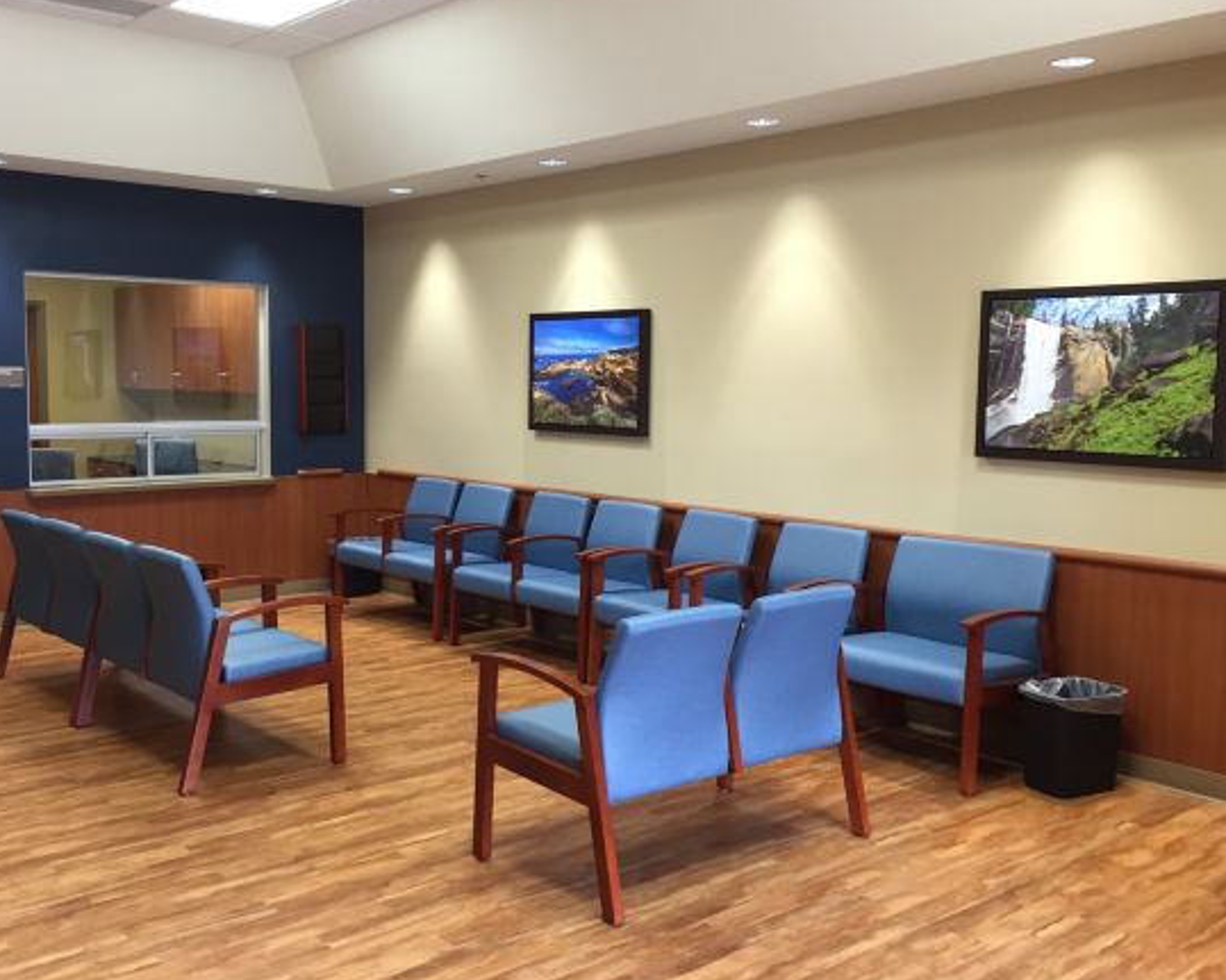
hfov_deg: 51.5
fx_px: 1270
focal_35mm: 35
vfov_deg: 42.2
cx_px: 565
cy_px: 480
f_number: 2.2
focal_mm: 4.15
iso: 64
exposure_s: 1/30
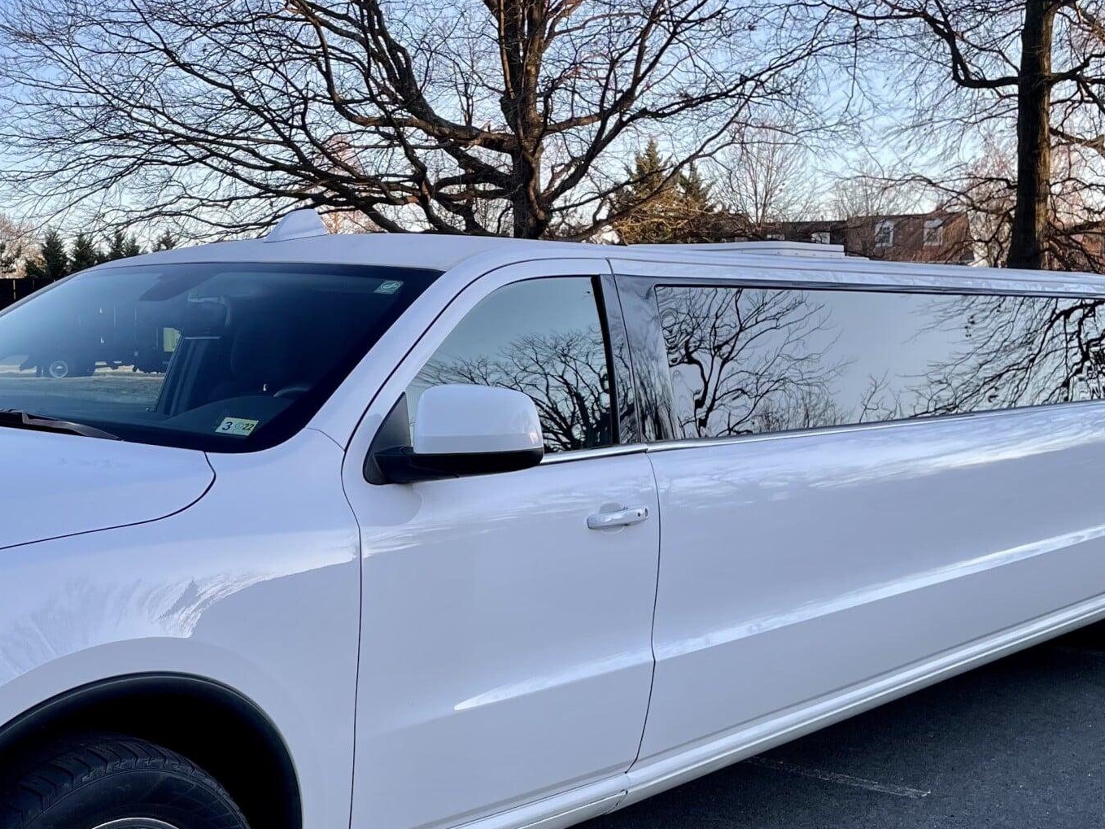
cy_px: 620
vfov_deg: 29.2
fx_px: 1564
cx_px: 263
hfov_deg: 37.8
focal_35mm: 49
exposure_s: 1/491
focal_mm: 4.2
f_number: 1.6
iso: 32
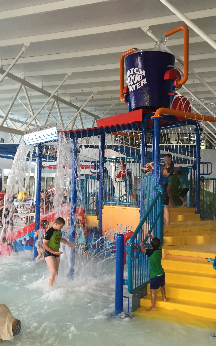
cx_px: 128
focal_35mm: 42
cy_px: 172
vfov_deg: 47.2
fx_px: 396
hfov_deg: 30.5
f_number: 2.2
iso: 32
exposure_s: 1/33
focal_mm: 4.15
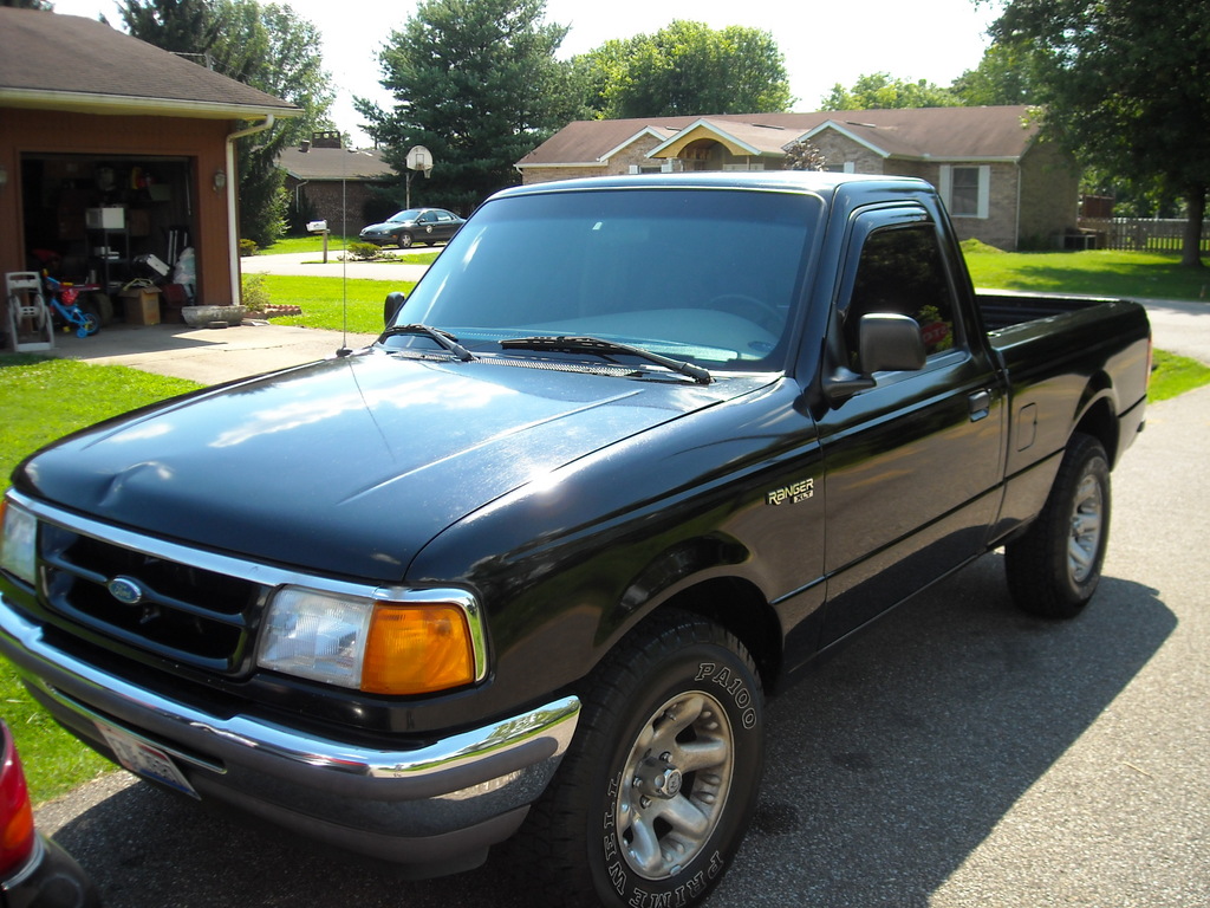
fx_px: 1223
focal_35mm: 35
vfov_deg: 40.7
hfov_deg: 52.6
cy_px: 454
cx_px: 605
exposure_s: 1/384
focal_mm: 5.7
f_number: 2.8
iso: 64
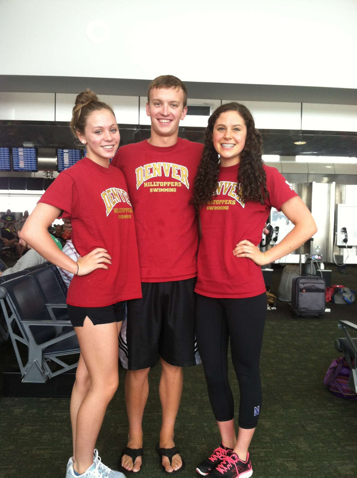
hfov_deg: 40.6
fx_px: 483
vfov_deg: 52.7
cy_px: 239
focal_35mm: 35
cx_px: 178
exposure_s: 1/40
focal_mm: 3.85
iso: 80
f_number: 2.8
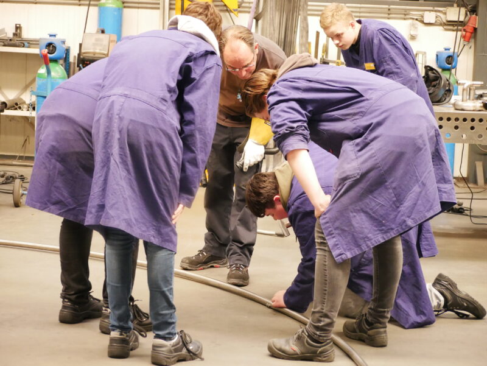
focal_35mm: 90
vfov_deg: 16.4
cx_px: 244
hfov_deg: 21.8
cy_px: 183
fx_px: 1267
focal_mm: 45
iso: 3200
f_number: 4
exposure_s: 1/100
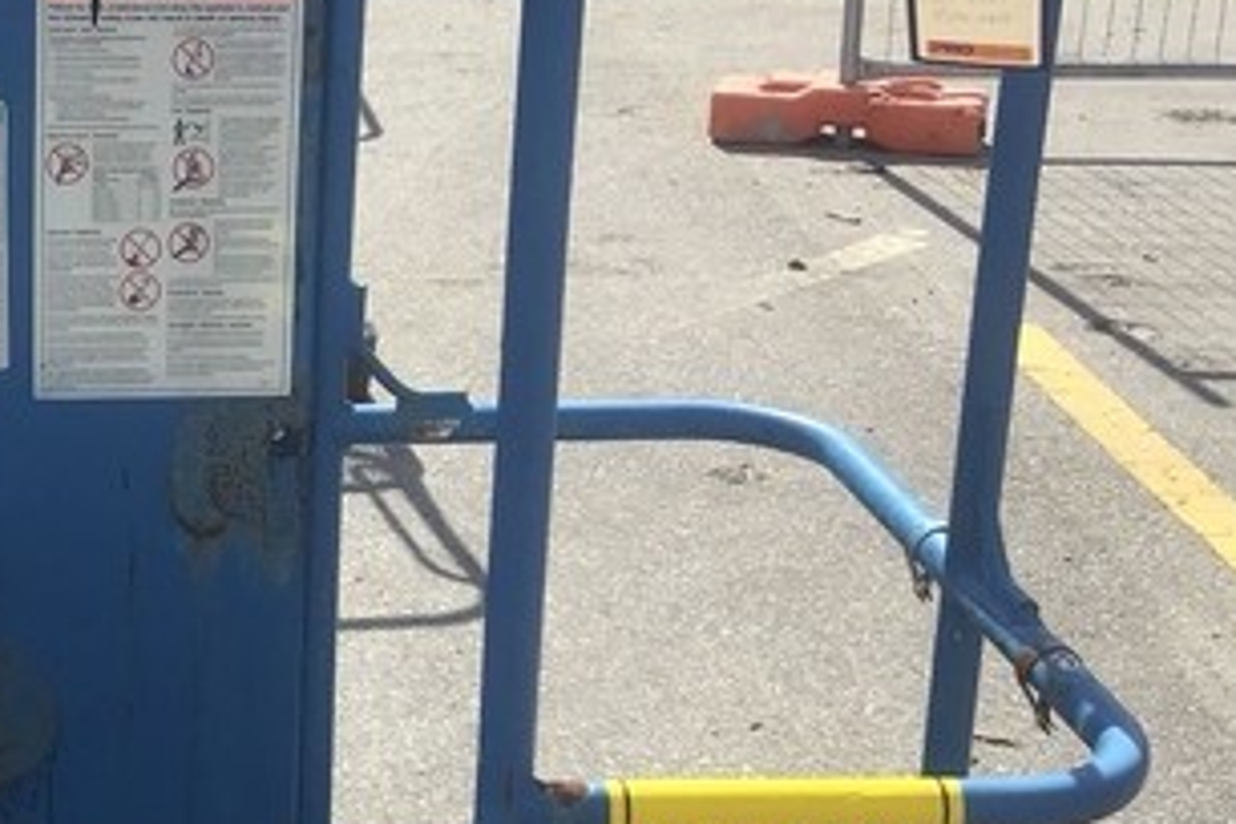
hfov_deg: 23.0
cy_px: 497
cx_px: 101
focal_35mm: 86
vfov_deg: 15.9
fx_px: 2952
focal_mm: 3.3
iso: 25
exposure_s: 1/1116
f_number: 2.4
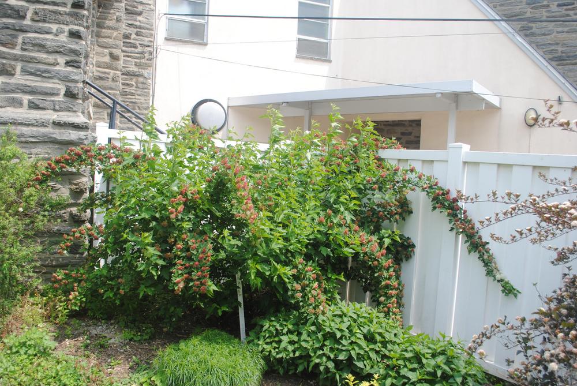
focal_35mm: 30
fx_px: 481
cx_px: 288
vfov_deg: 43.7
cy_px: 193
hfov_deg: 61.9
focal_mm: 20
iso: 100
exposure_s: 1/125
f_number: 5.6
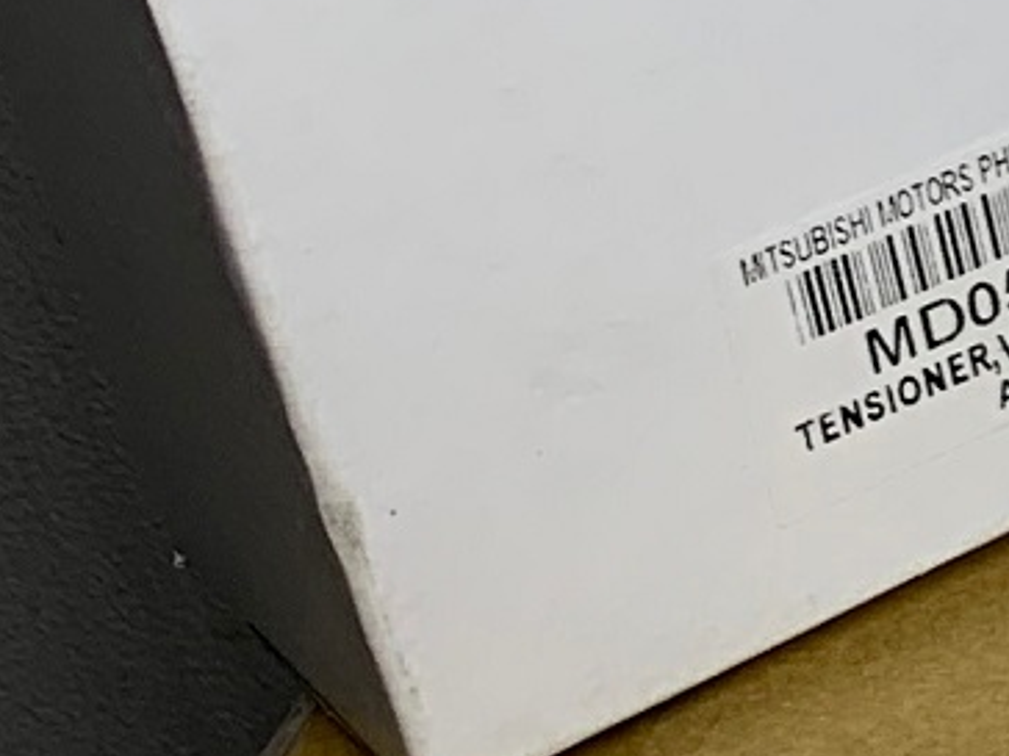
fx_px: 5451
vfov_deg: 7.9
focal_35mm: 187
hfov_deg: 8.4
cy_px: -158
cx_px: 3311
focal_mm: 4.25
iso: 400
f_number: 1.8
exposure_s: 1/39
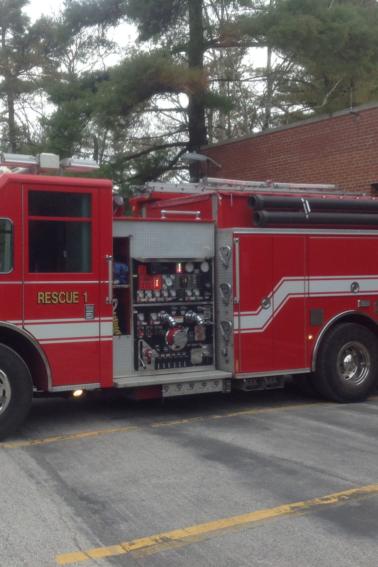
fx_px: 772
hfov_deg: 27.2
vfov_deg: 40.3
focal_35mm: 49
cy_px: 285
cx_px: 98
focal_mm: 4.28
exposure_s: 1/157
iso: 50
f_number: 2.4
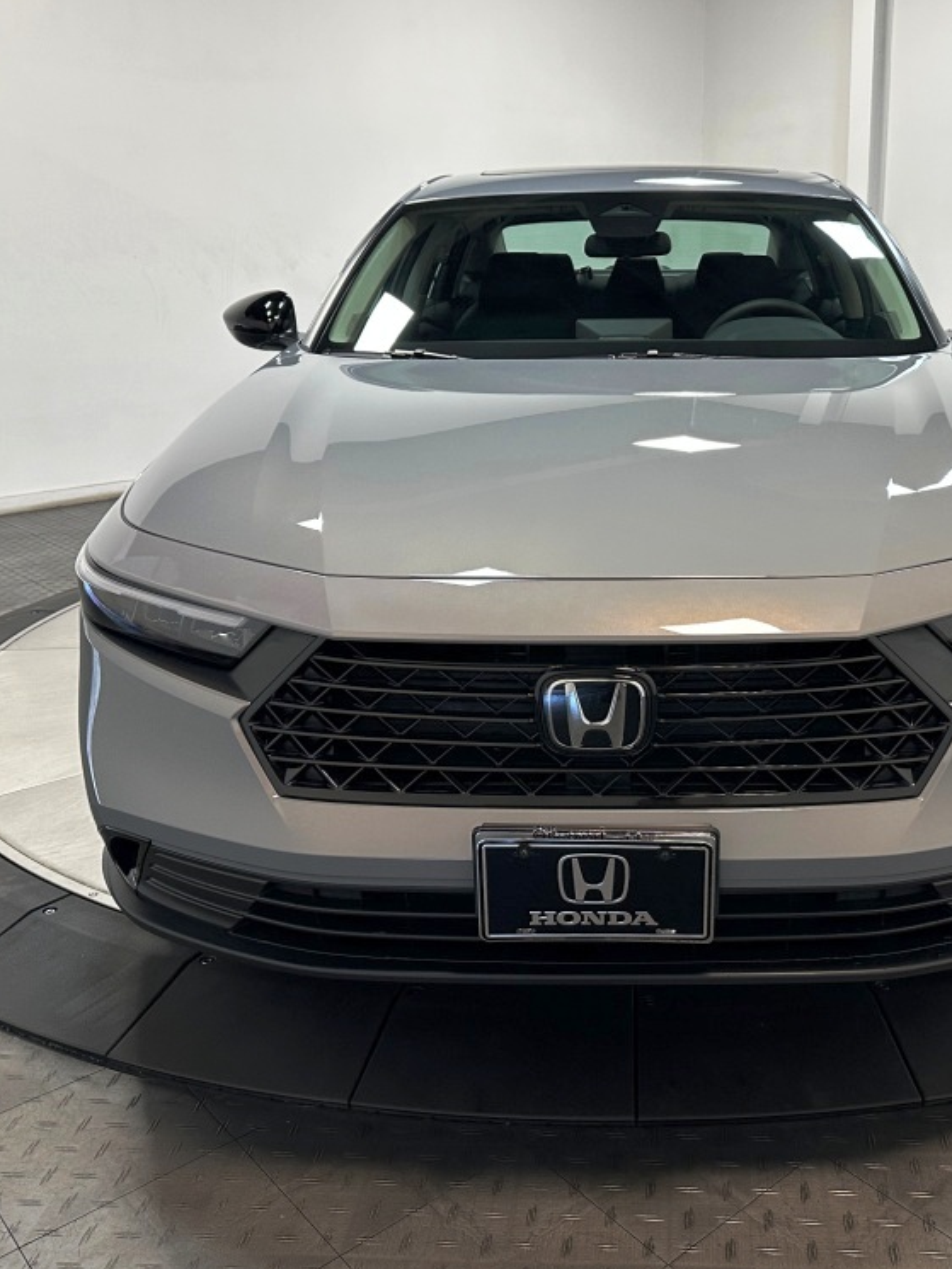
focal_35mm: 33
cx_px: 639
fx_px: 1210
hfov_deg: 42.4
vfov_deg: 55.3
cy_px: 637
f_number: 1.78
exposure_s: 1/60
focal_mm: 6.86
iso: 250
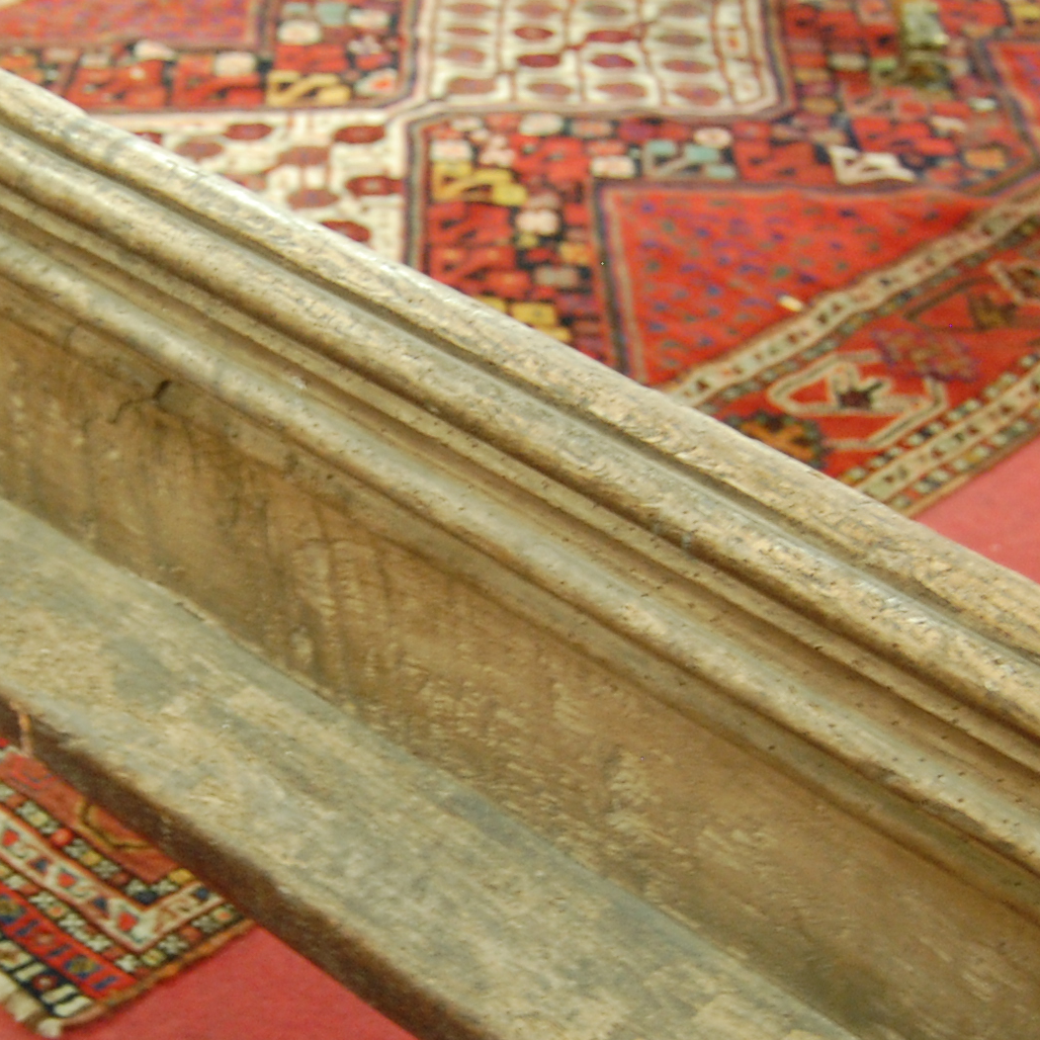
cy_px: 739
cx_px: 280
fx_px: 2353
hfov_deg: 24.7
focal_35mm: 69
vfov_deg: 24.7
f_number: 3.5
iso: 800
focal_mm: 19
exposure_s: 1/8
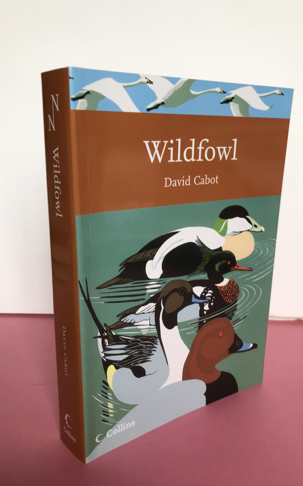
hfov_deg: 41.8
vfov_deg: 62.9
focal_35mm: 30
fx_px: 396
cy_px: 242
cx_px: 160
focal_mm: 3.99
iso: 32
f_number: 1.8
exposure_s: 1/63
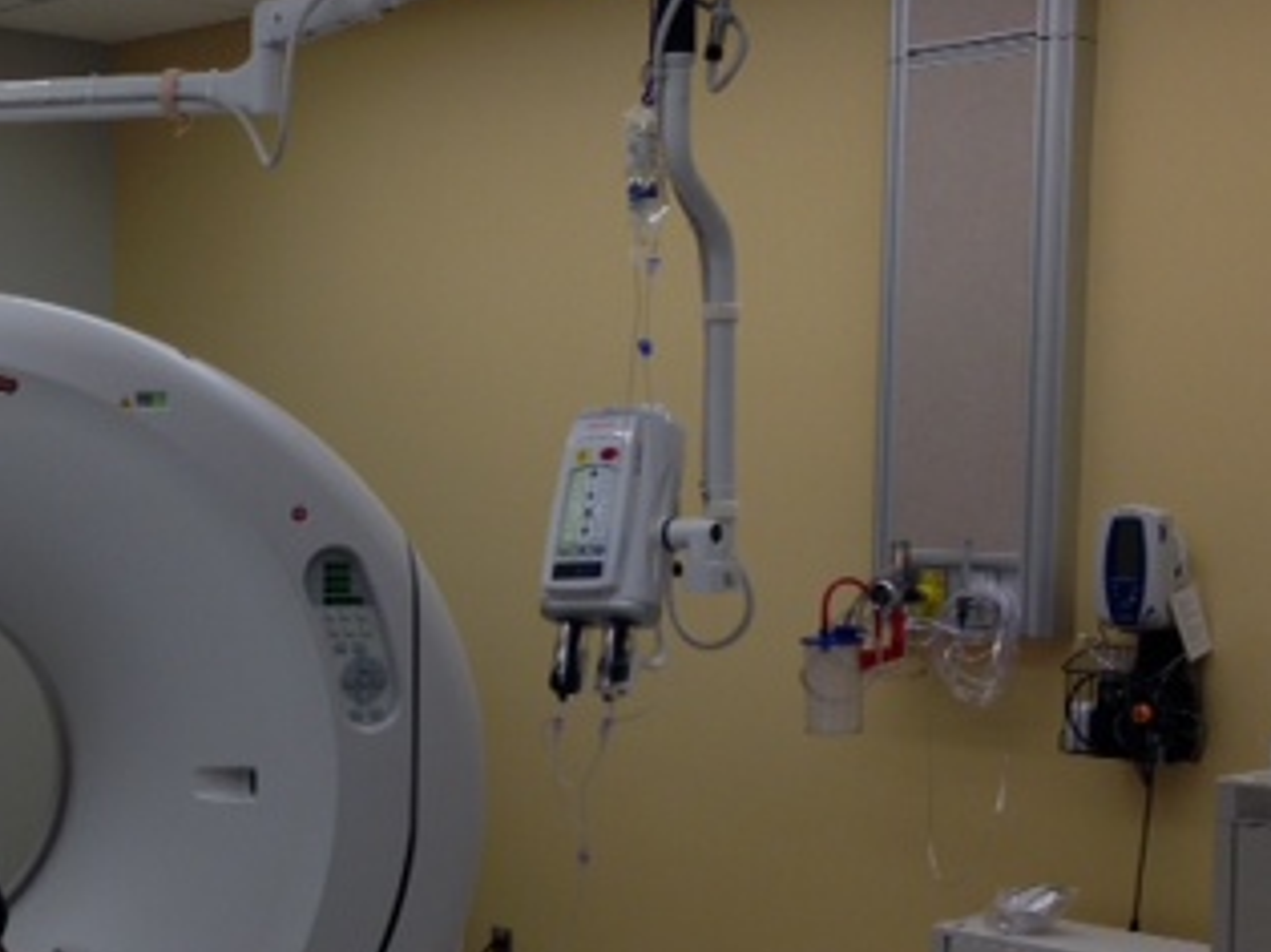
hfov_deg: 28.4
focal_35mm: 67
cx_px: 254
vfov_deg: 21.9
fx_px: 2459
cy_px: 593
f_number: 2.4
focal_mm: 4.12
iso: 64
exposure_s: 1/120
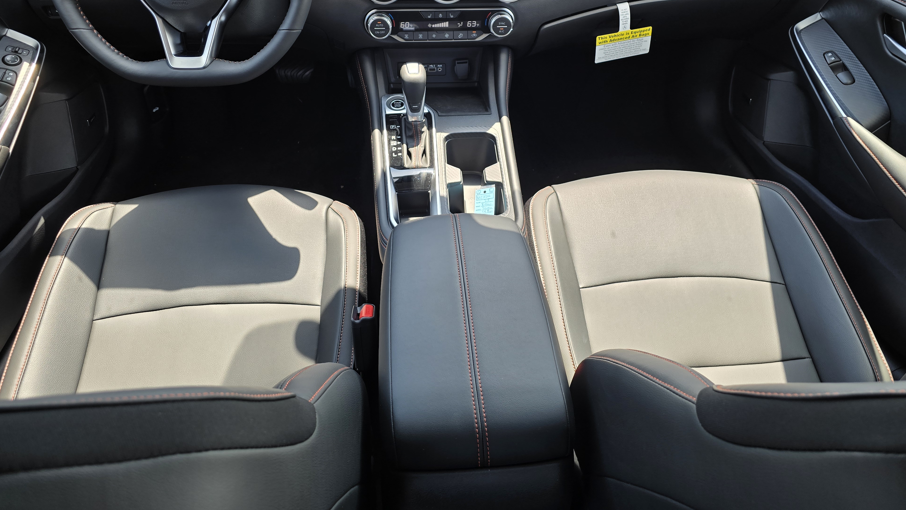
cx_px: 454
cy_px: 159
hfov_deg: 71.9
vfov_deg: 43.6
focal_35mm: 26
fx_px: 625
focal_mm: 6.3
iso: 25
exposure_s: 1/180
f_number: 1.7
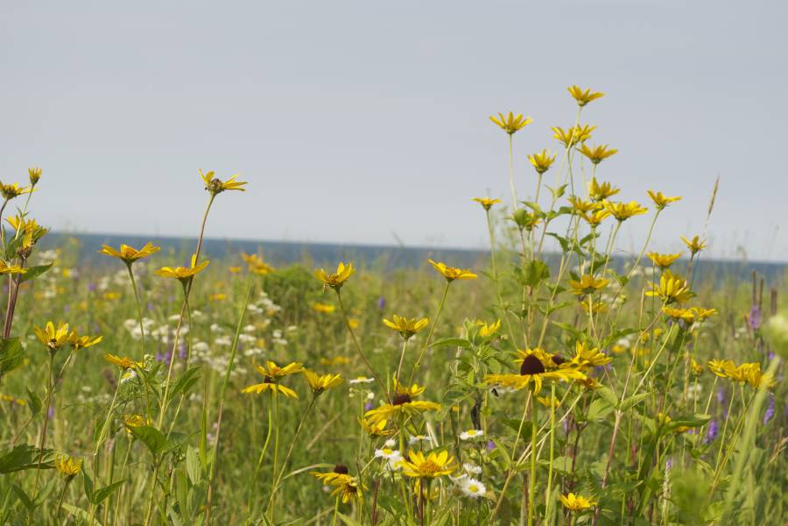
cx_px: 394
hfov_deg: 24.6
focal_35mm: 82
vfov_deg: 16.6
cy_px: 263
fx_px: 1806
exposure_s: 1/250
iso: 100
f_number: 8
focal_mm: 55
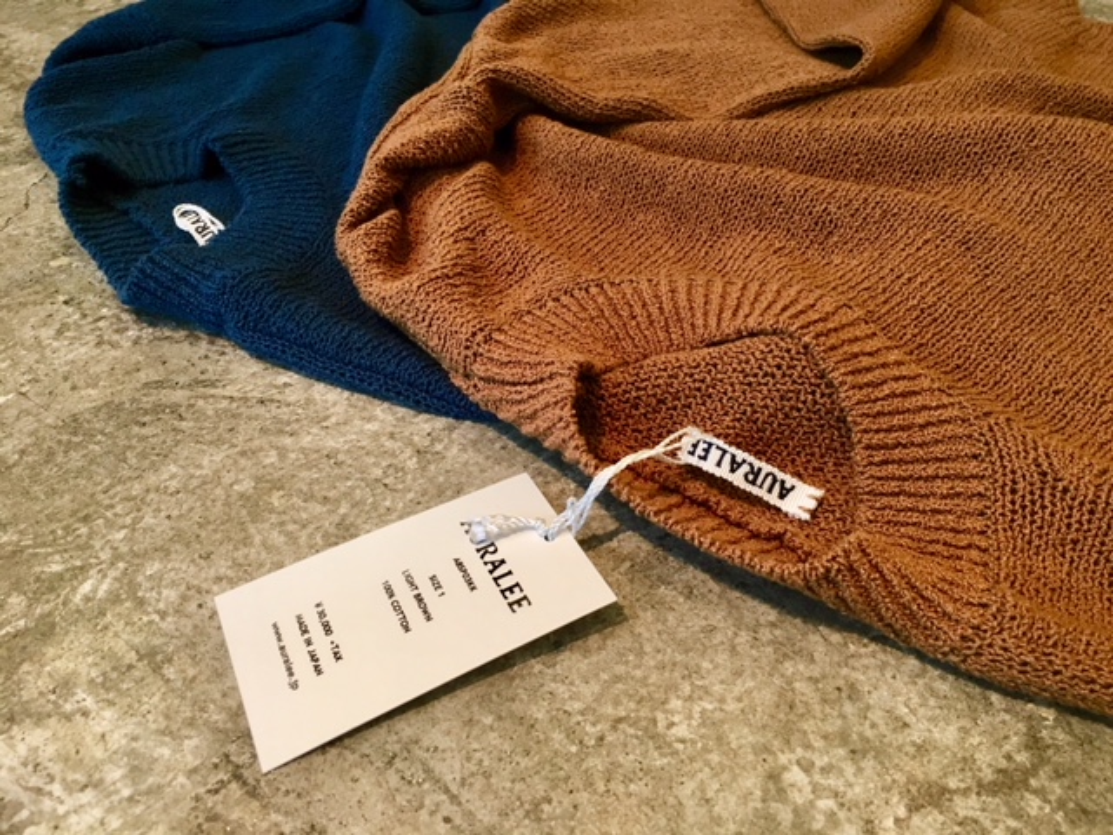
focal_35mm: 29
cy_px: 418
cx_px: 556
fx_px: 932
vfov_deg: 48.2
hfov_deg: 61.7
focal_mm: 4.15
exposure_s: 1/33
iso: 125
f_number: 2.2
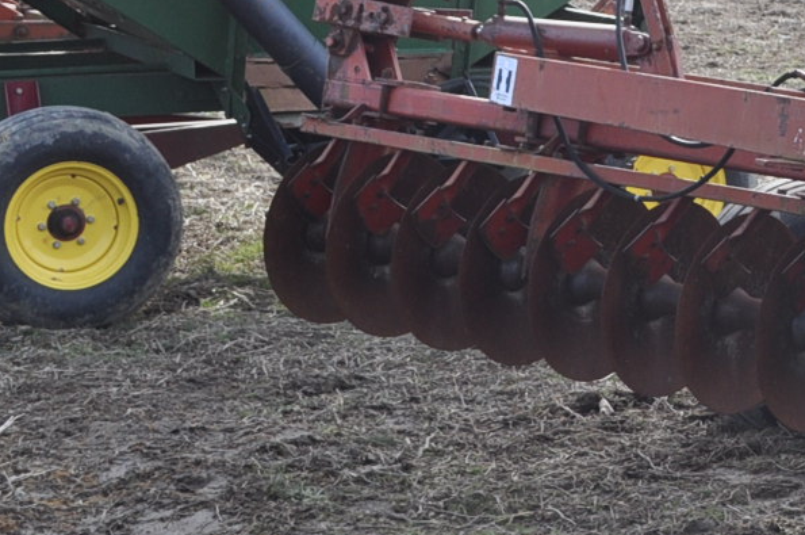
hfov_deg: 15.6
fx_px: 2657
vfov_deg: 11.5
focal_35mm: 119
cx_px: 1274
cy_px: 187
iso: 200
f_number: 8
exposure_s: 1/250
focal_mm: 22
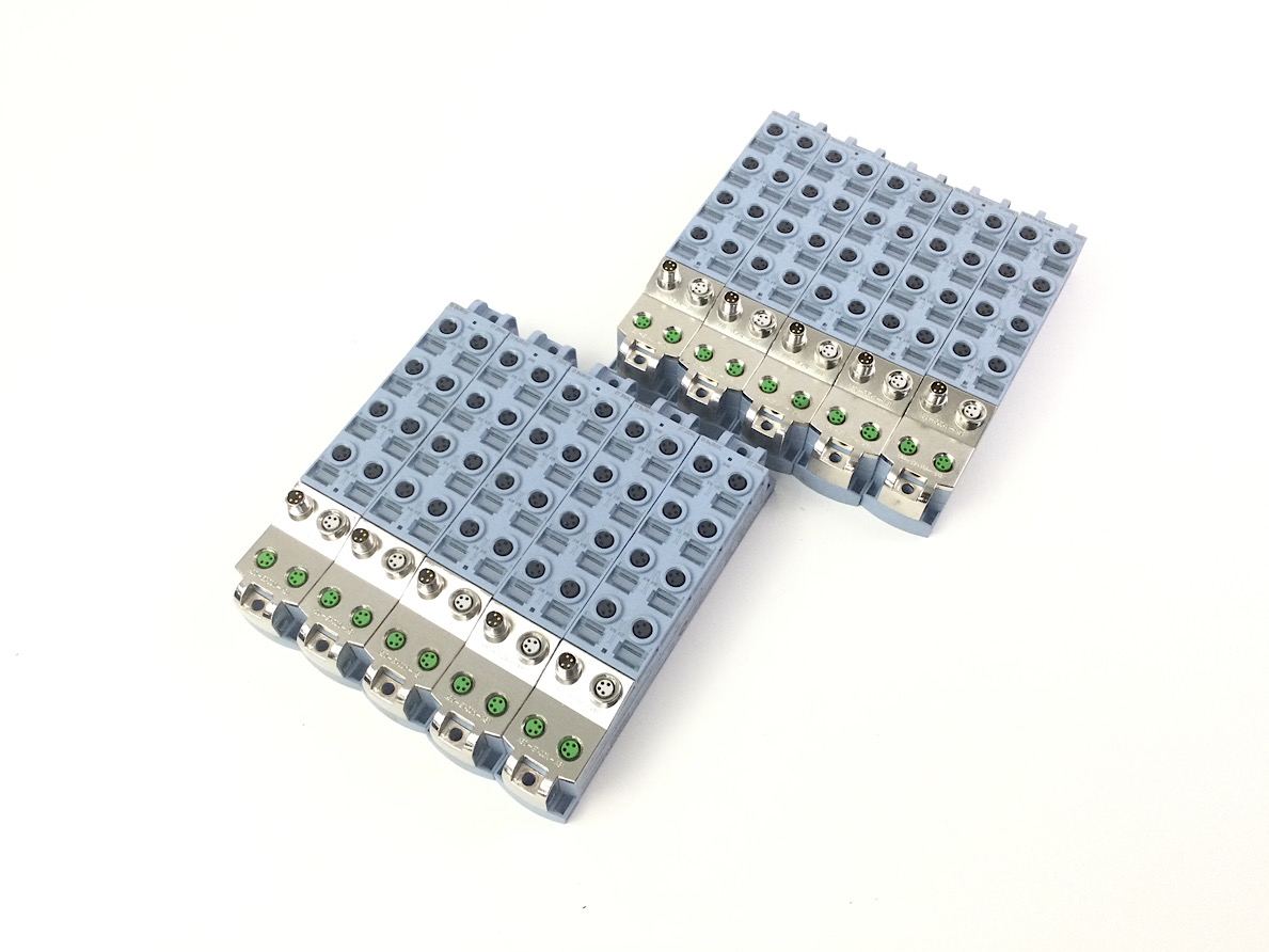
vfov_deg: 45.4
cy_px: 476
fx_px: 1137
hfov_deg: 58.3
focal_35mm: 31
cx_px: 634
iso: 64
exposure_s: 1/33
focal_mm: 3.3
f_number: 2.4
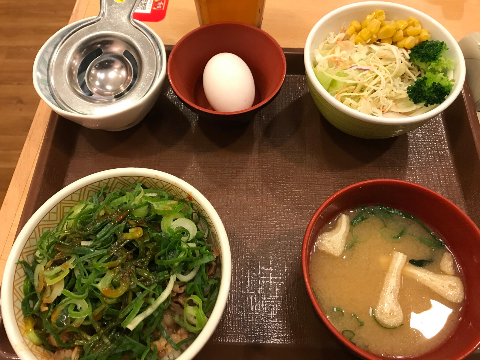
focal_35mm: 28
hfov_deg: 63.4
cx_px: 240
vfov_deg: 49.7
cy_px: 180
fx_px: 388
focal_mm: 3.99
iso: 50
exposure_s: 1/15
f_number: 1.8
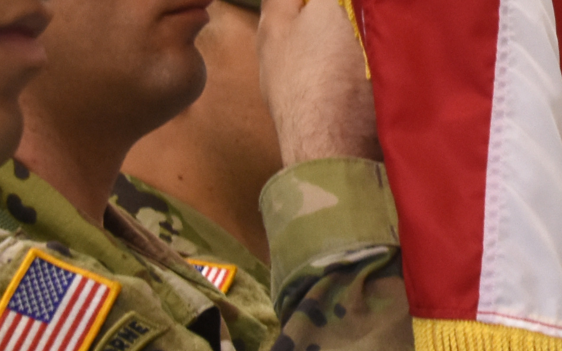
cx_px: 745
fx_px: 3477
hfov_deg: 9.1
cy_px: 209
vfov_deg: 5.8
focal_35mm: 227
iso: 800
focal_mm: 32
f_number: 6.3
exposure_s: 1/40
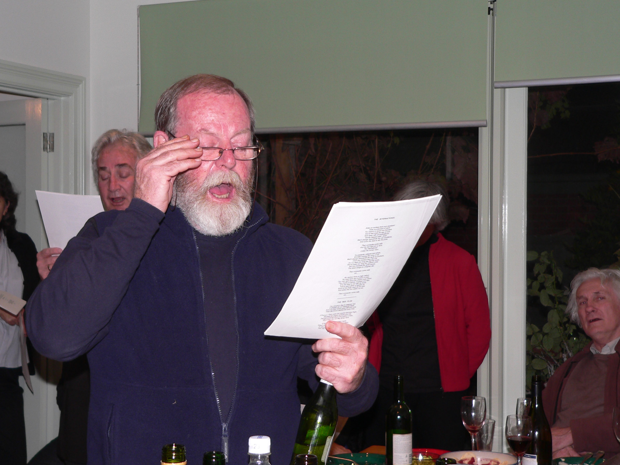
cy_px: 240
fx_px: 1093
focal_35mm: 61
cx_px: 291
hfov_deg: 31.7
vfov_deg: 24.0
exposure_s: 1/60
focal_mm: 9.4
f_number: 2.8
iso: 80
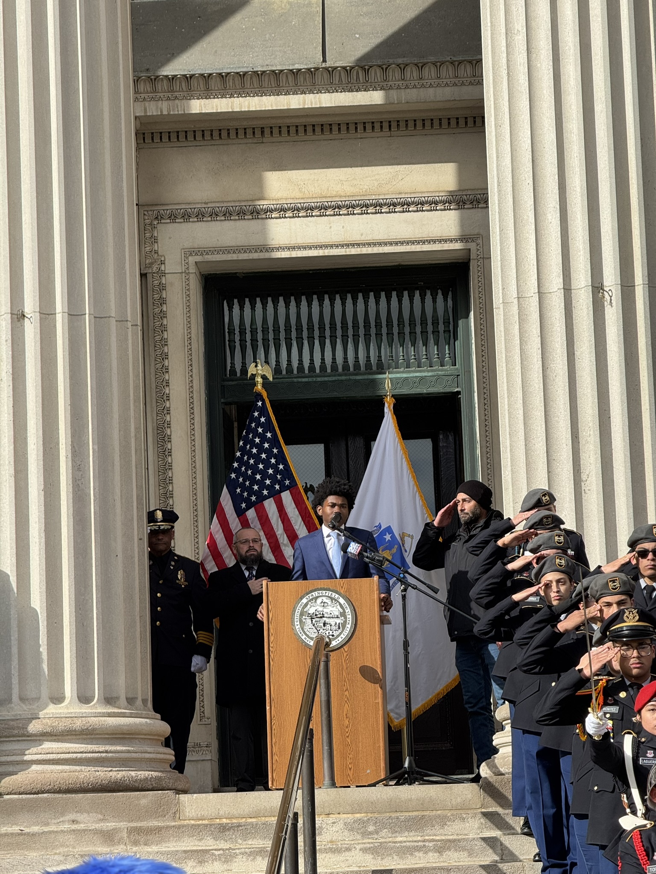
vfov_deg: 16.4
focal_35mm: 120
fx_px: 3032
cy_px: 437
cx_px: 328
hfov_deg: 12.3
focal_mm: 15.66
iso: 50
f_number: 2.8
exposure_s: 1/1080
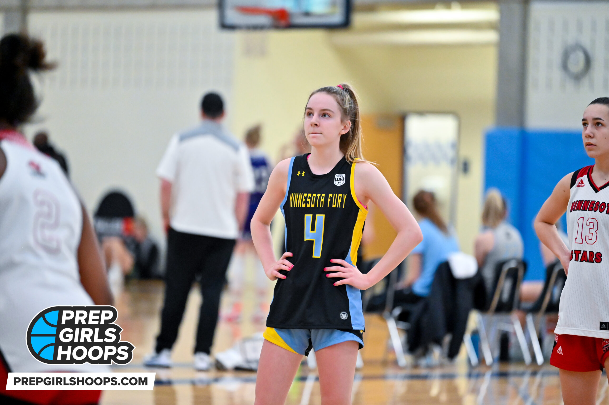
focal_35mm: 200
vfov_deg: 6.9
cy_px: 202
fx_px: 3381
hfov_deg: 10.3
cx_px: 304
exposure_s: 1/1250
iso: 6400
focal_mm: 200
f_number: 2.8
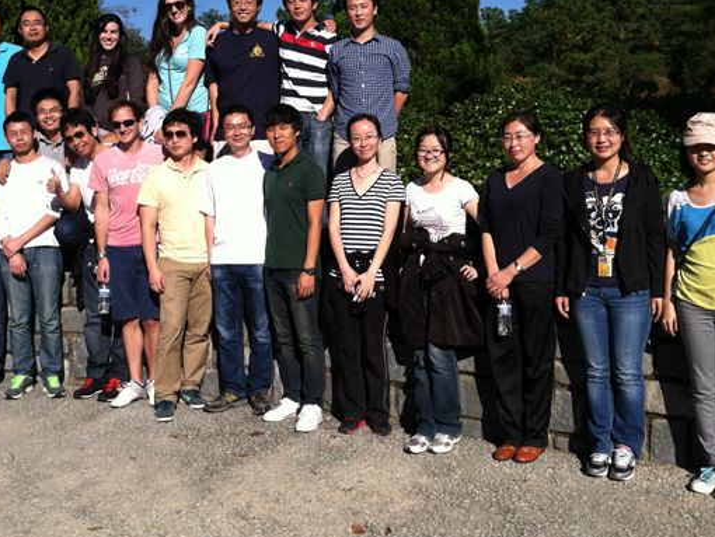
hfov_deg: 39.5
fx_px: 992
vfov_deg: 30.1
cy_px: 186
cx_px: 297
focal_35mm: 48
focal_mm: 3.85
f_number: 2.8
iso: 80
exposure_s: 1/1667
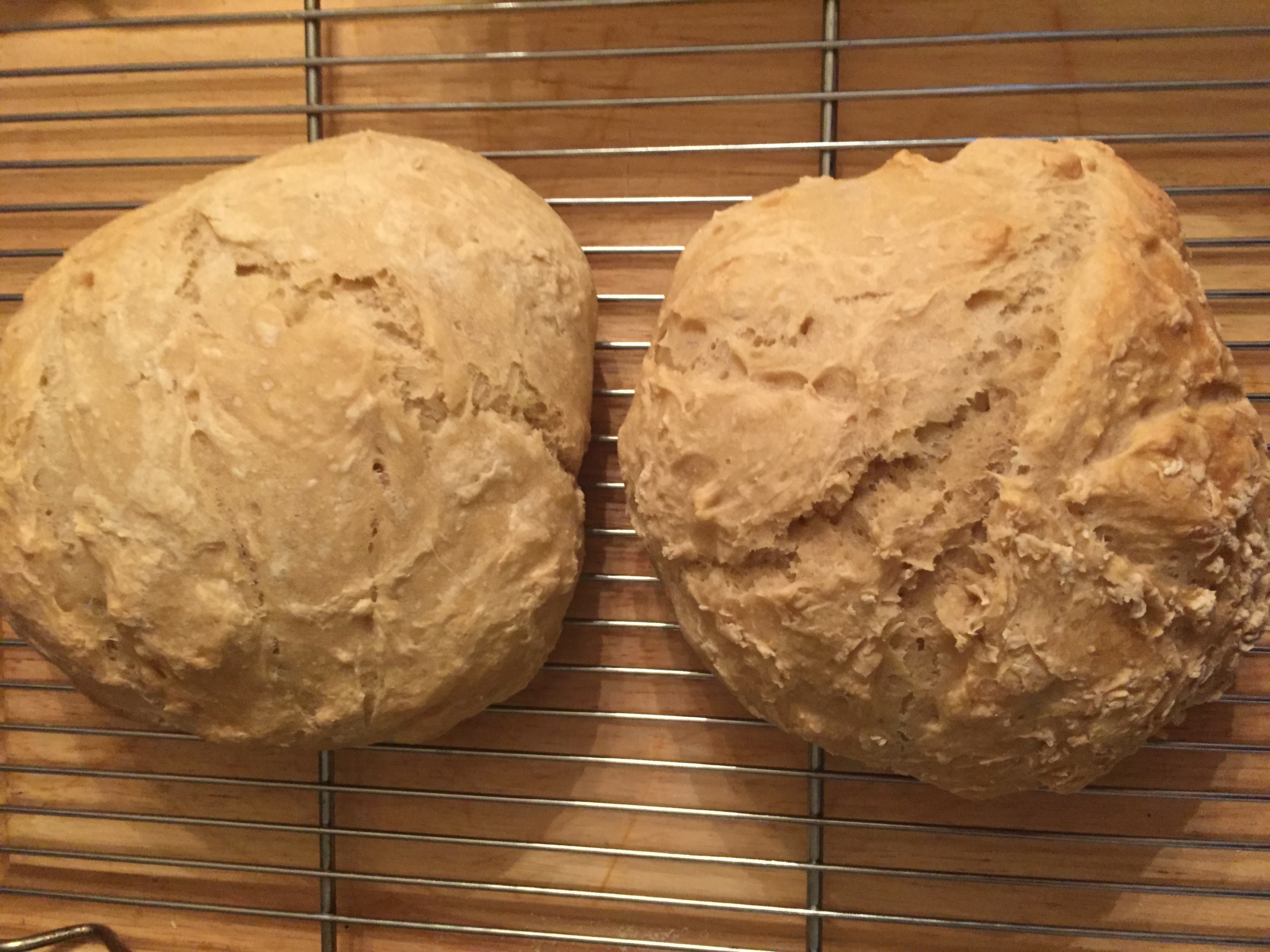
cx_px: 635
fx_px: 1064
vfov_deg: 48.2
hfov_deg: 61.7
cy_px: 476
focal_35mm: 29
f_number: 2.2
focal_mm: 4.15
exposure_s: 1/30
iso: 250
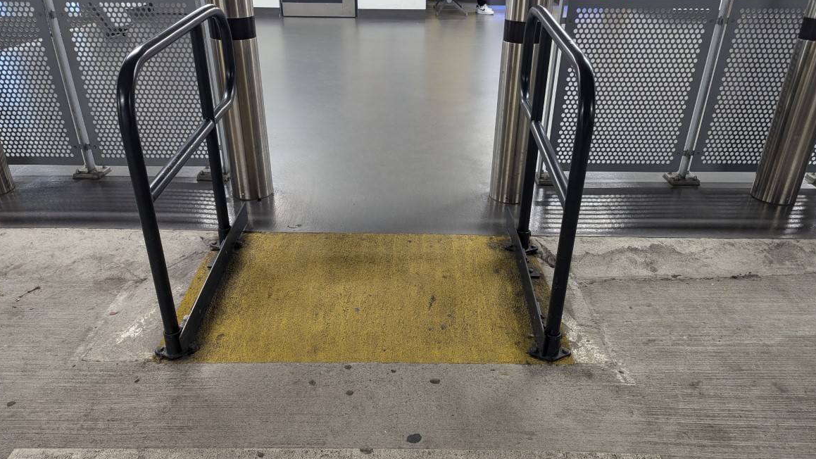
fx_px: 584
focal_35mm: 27
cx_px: 412
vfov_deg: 42.8
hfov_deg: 69.9
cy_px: 253
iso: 110
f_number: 1.85
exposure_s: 1/29.3
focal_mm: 6.81
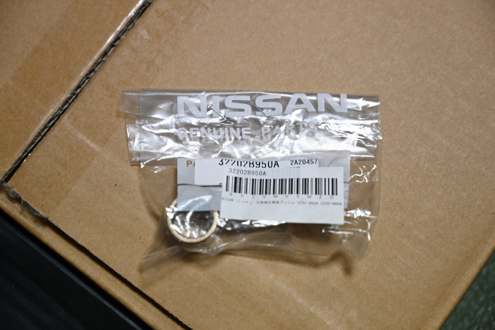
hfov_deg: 28.8
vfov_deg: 19.5
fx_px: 962
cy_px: 165
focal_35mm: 70
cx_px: 248
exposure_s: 1/80
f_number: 4
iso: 2500
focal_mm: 70
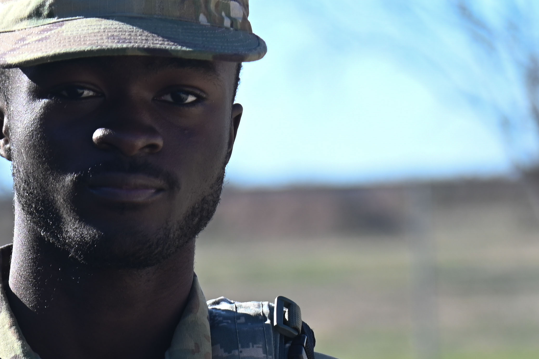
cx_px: 83
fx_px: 5252
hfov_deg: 5.9
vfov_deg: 3.9
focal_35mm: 351
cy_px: 395
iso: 200
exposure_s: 1/500
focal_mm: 120
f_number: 5
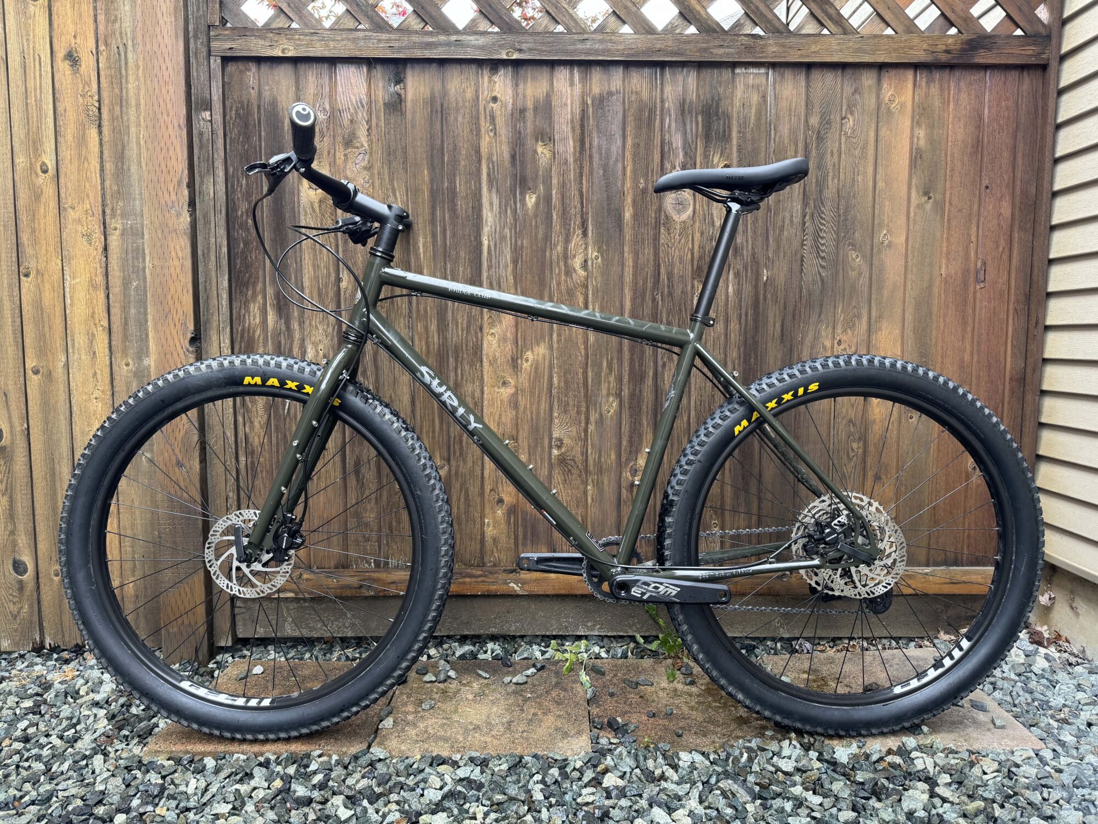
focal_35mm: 24
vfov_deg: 56.8
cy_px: 412
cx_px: 549
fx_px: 761
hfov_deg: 71.6
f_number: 1.78
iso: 100
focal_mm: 6.76
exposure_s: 1/60
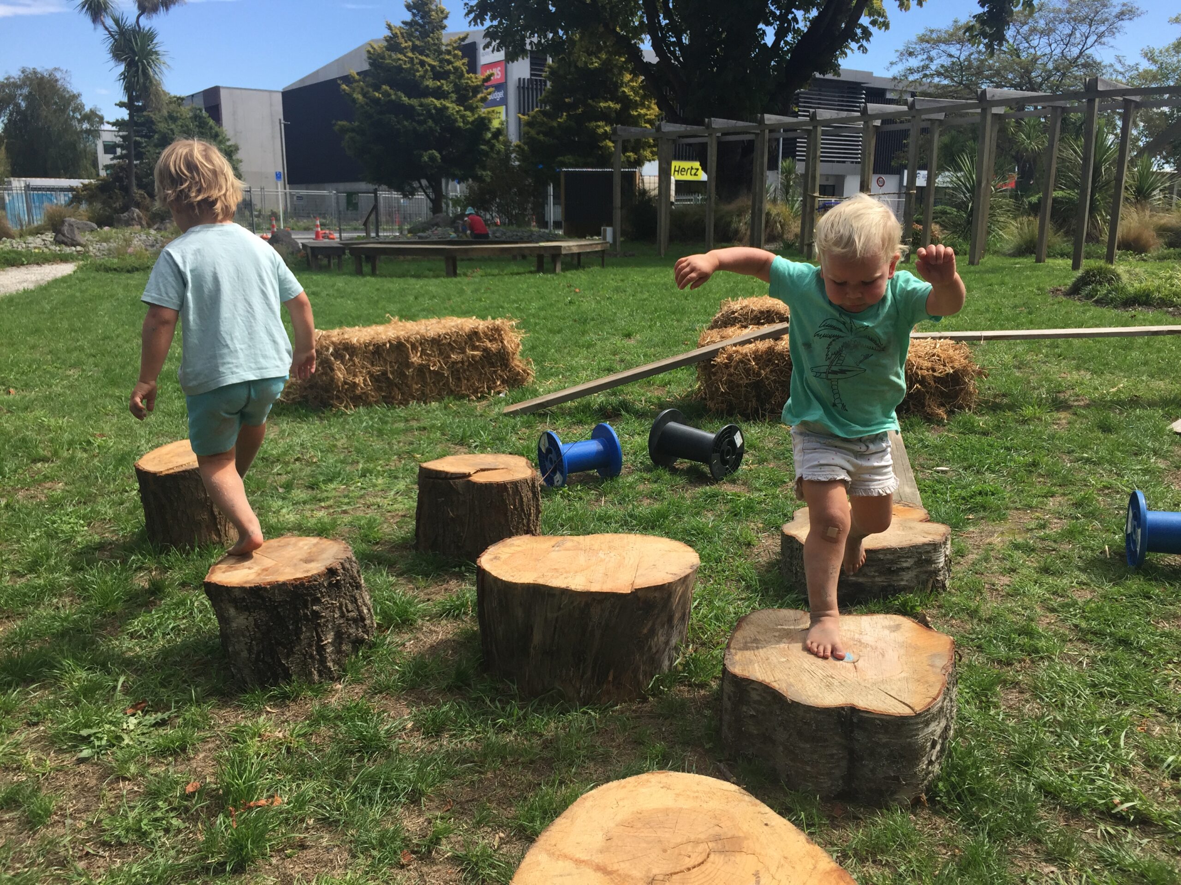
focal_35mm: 29
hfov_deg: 61.7
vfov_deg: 48.2
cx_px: 590
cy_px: 442
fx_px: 989
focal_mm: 4.15
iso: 32
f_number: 2.2
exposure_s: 1/1464
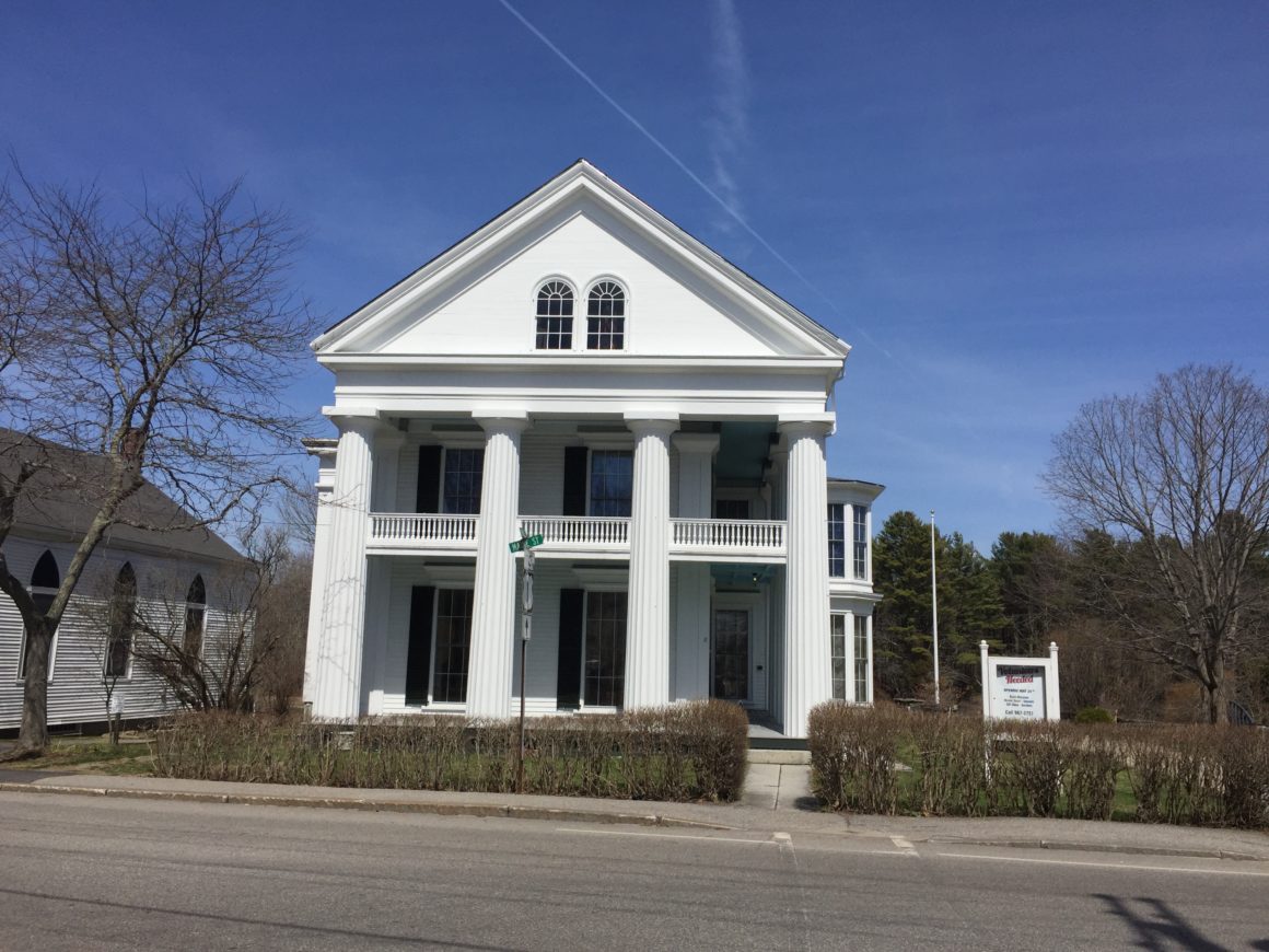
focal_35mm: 29
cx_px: 634
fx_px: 1063
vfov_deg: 48.2
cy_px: 476
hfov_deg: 61.7
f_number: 2.2
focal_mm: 4.15
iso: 32
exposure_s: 1/4950
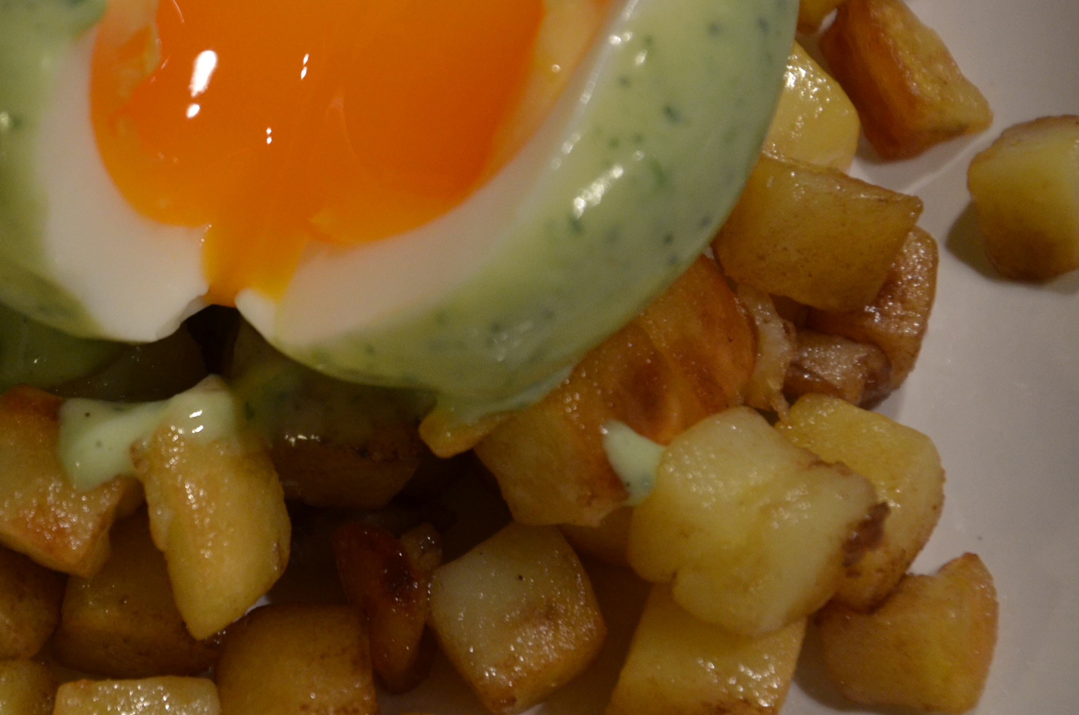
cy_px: 250
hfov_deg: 11.2
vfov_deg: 7.5
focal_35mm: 183
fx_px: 5473
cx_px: 178
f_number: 5.3
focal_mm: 70
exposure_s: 1/50
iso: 800
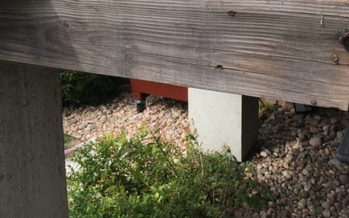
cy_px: 42
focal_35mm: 43
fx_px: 409
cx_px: 229
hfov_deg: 45.6
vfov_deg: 29.2
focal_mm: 4.15
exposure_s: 1/487
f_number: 2.2
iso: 25
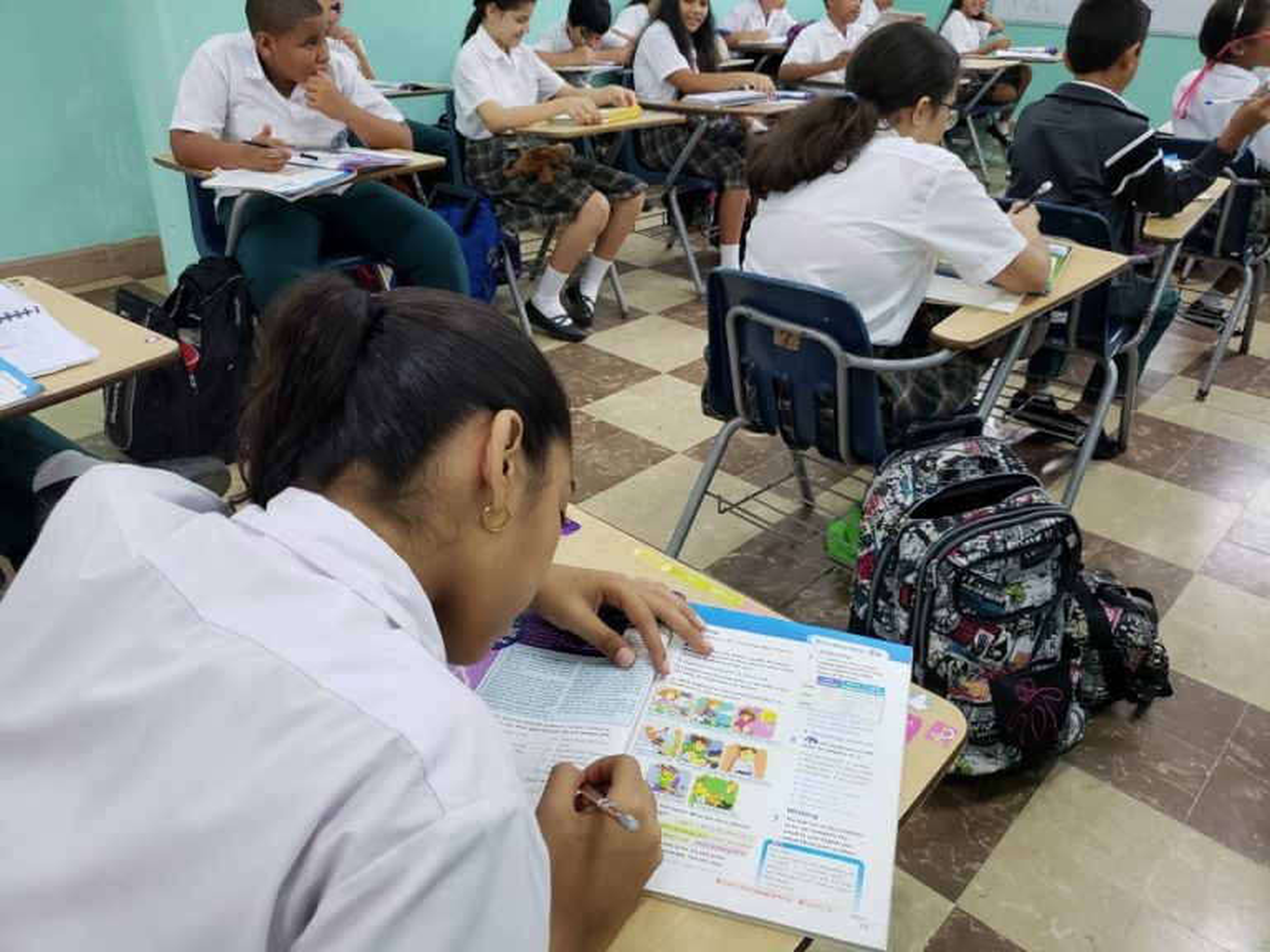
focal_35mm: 26
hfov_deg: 67.3
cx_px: 635
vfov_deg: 53.1
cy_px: 476
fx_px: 954
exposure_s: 1/60
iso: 250
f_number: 1.5
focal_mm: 4.3
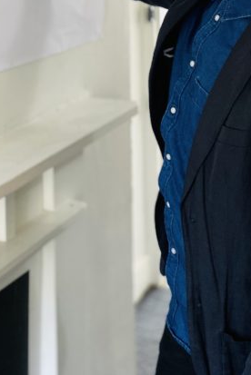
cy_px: -80
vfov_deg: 26.6
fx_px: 699
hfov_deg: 20.3
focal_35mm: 67
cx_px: 119
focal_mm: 4.25
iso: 160
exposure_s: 1/50
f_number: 1.8
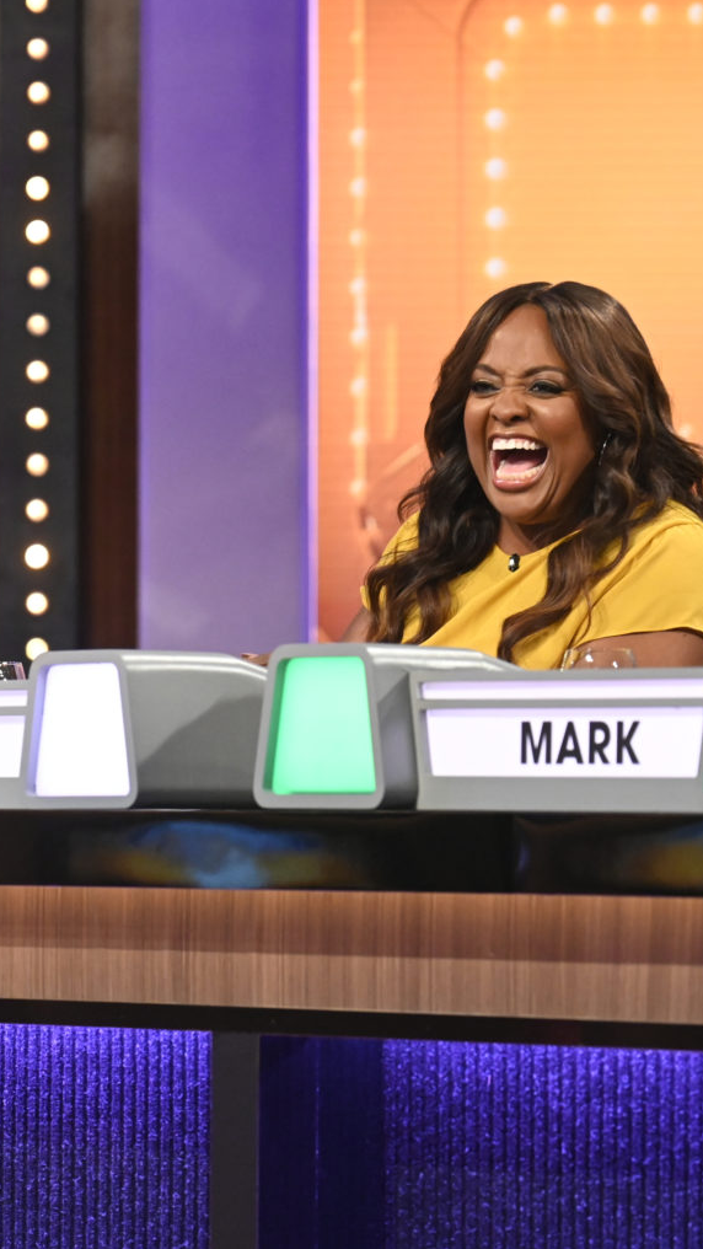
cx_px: 210
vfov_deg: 11.2
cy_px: 623
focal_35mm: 193
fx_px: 6392
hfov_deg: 6.3
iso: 6400
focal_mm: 122
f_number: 5.6
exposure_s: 1/500
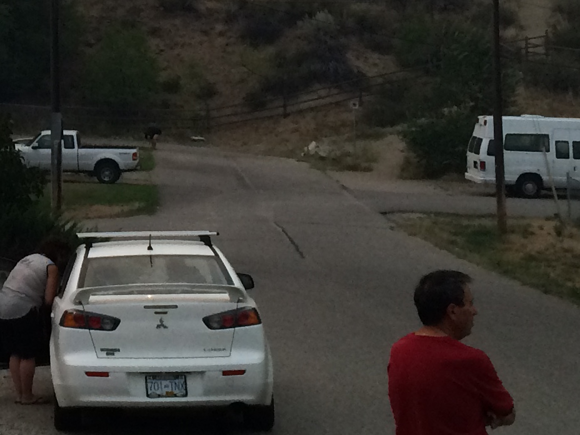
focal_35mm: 102
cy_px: -96
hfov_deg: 18.1
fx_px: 1709
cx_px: -144
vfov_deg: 14.0
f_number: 2.2
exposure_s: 1/30
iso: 40
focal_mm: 4.15
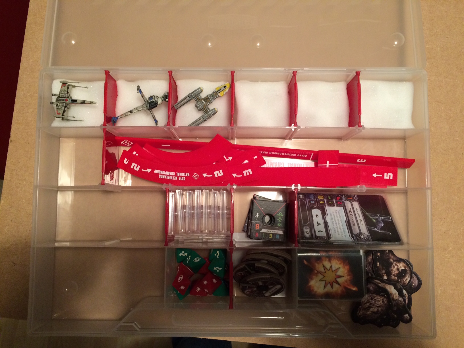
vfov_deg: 48.2
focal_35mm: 29
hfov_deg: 61.7
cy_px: 174
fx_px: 389
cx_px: 232
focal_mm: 4.15
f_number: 2.2
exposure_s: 1/33
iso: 250
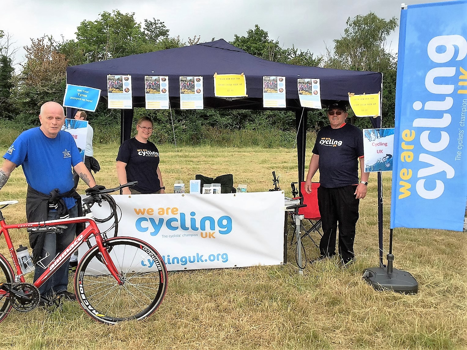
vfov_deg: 48.2
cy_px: 175
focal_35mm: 29
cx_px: 234
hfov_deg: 61.7
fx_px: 391
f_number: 2.2
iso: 32
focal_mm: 4.15
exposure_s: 1/682
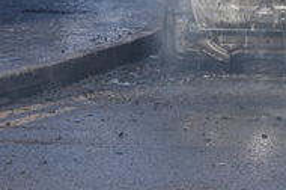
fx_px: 2340
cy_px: -72
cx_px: 397
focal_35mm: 295
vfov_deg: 4.6
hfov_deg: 6.9
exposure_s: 1/640
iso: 100
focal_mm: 70
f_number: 5
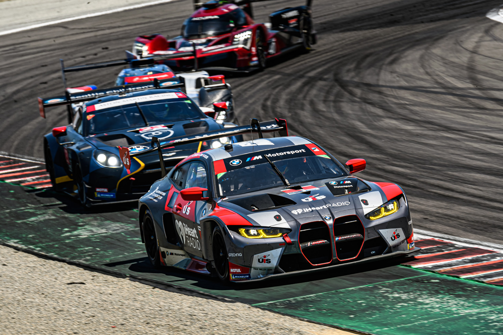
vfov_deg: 3.1
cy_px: 168
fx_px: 6287
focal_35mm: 450
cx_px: 252
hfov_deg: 4.6
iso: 50
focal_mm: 300
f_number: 7.1
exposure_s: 1/320
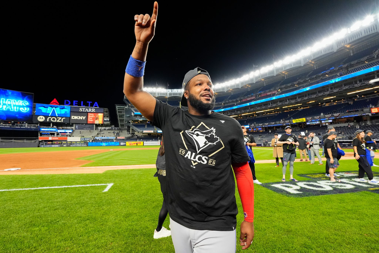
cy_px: 126
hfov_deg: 96.7
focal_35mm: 16
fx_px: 168
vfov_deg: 73.8
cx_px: 190
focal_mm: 16
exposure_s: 1/800
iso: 4000
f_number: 5
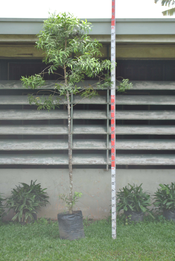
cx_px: 88
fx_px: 480
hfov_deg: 20.7
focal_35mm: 66
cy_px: 130
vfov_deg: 30.5
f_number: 5.6
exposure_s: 1/125
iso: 110
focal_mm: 44
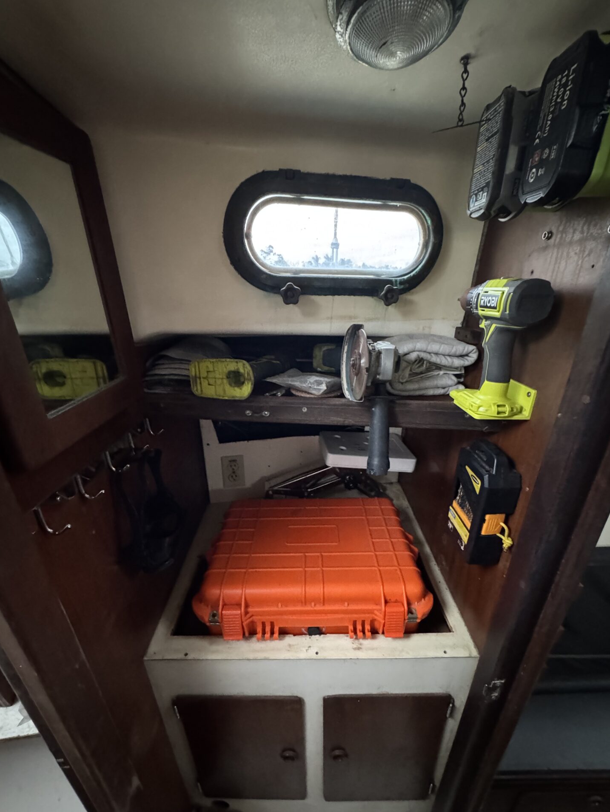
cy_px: 435
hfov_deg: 81.7
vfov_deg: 98.0
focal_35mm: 15
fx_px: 352
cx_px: 314
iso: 1600
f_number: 2.2
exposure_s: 1/31
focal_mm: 2.22
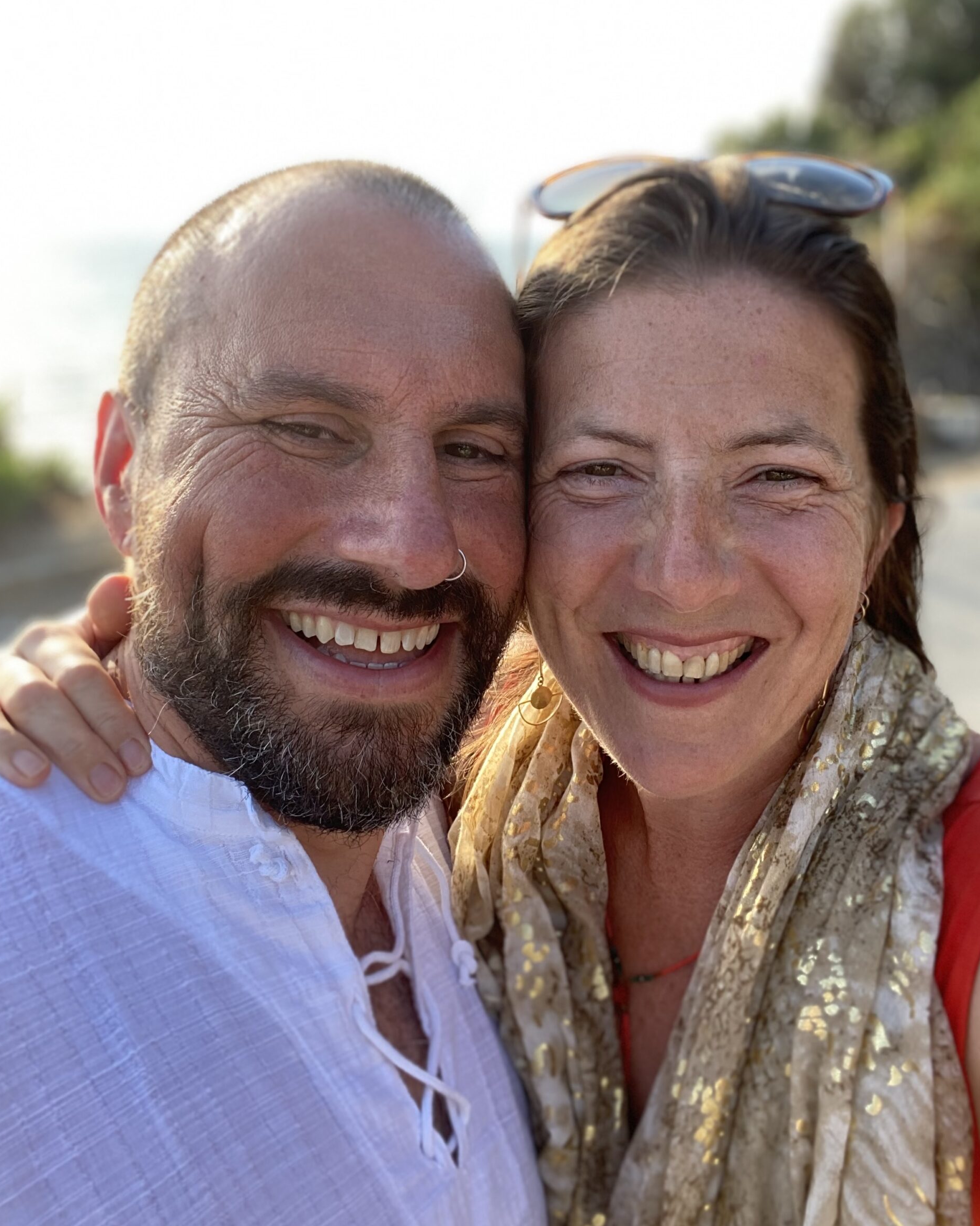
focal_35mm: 32
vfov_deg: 55.6
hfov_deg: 45.8
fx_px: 1160
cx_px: 499
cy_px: 565
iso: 25
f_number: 2.2
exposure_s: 1/122
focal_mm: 2.71
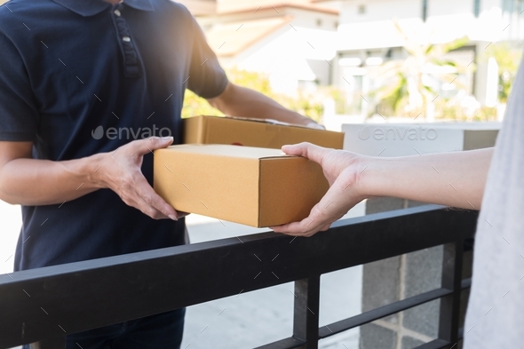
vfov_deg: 31.9
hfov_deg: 46.4
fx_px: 611
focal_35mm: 42
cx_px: 262
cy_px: 174
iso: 200
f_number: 3.2
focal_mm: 27.7
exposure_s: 1/160
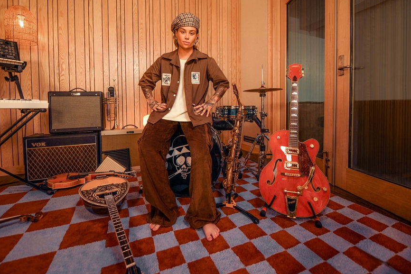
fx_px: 183
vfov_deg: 73.4
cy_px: 119
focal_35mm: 16
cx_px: 209
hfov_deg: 96.7
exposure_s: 1/320
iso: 800
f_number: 2.8
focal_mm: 14
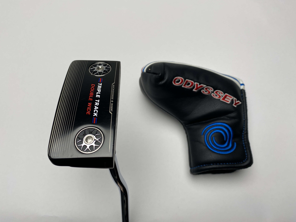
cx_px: 148
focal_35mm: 26
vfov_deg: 53.1
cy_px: 111
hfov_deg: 67.3
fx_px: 222
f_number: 1.8
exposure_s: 1/362
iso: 32
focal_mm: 4.25
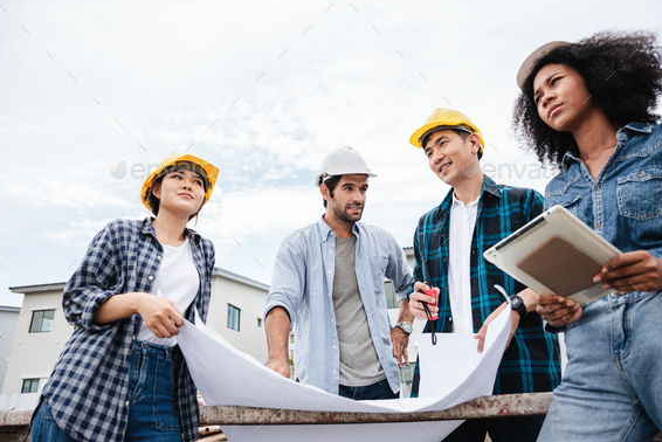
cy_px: 225
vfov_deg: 51.3
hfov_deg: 71.5
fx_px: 460
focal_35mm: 25
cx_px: 336
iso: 100
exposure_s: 1/400
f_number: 3.5
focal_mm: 24
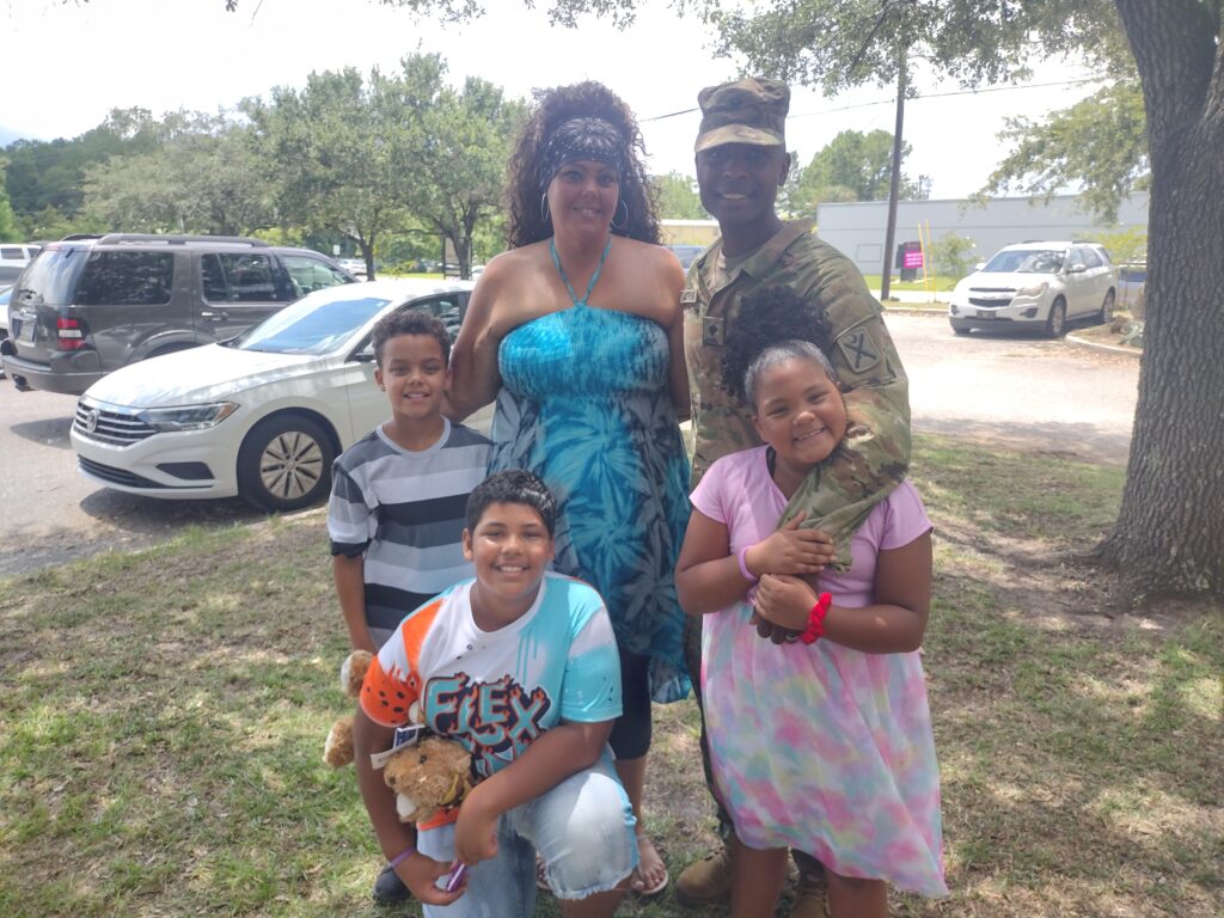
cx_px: 612
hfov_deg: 65.3
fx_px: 955
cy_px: 459
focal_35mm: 27
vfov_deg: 51.4
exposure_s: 1/505
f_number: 1.7
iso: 100
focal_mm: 4.71
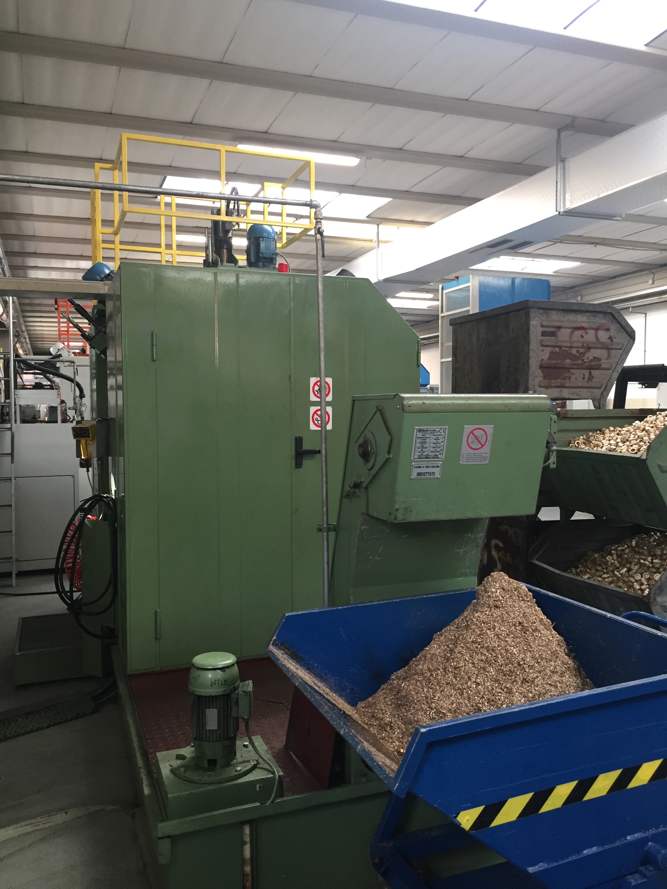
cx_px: 334
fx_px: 745
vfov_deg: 61.7
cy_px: 444
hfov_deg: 48.2
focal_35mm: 29
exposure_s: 1/33
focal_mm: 4.15
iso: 80
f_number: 2.2
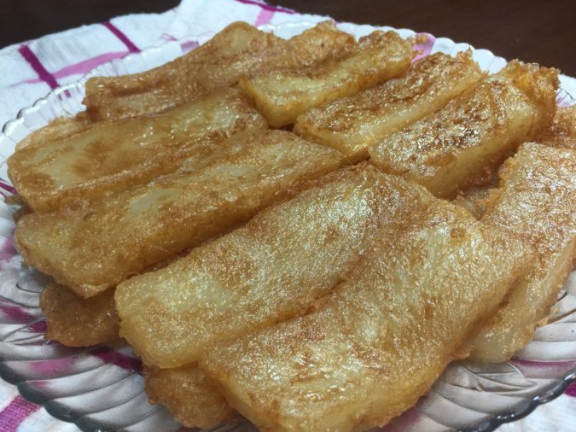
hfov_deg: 55.3
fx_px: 549
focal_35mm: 33
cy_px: 240
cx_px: 300
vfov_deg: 42.9
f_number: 2.2
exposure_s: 1/33
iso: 32
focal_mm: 4.15
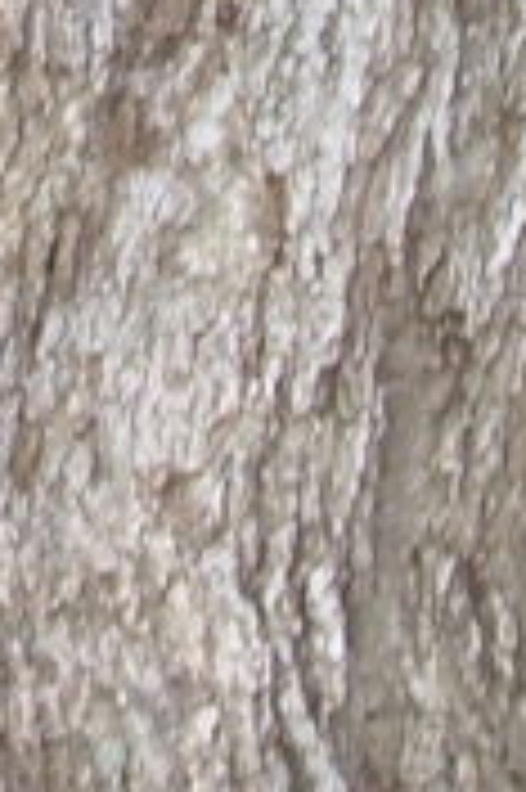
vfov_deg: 8.6
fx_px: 5050
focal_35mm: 230
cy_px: -598
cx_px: -378
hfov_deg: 5.9
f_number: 4.6
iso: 50
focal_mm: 6.3
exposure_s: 1/125
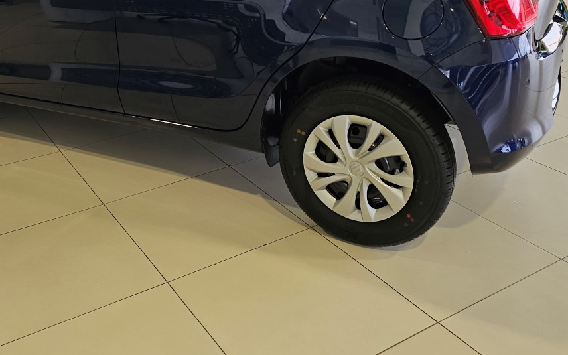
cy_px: 41
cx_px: 225
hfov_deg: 47.9
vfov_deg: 30.0
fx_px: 635
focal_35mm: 41
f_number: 1.7
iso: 50
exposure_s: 1/180
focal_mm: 6.3
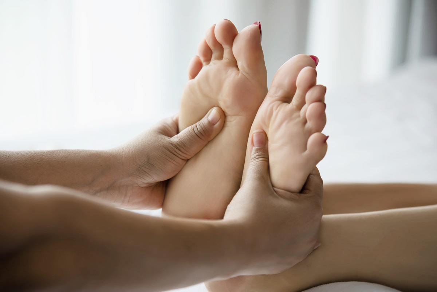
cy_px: 146
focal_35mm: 120
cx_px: 218
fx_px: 1457
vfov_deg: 11.4
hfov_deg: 17.1
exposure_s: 1/80
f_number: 4.5
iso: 200
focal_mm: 120
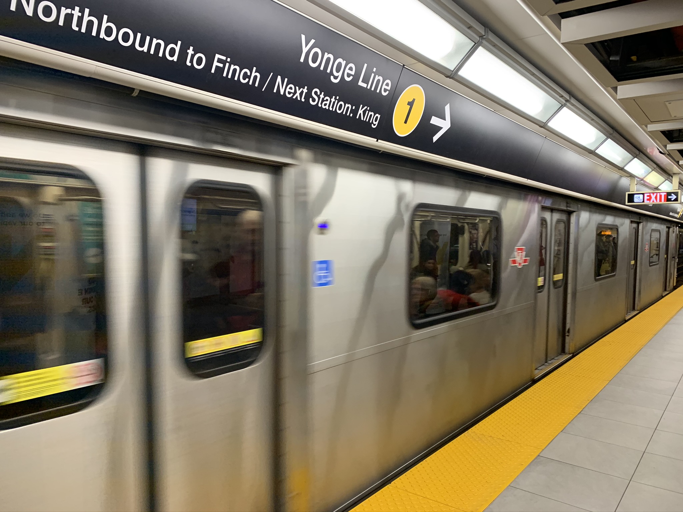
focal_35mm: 26
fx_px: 513
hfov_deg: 67.3
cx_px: 342
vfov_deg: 53.1
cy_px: 256
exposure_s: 1/60
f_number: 1.8
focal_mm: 4.25
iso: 80
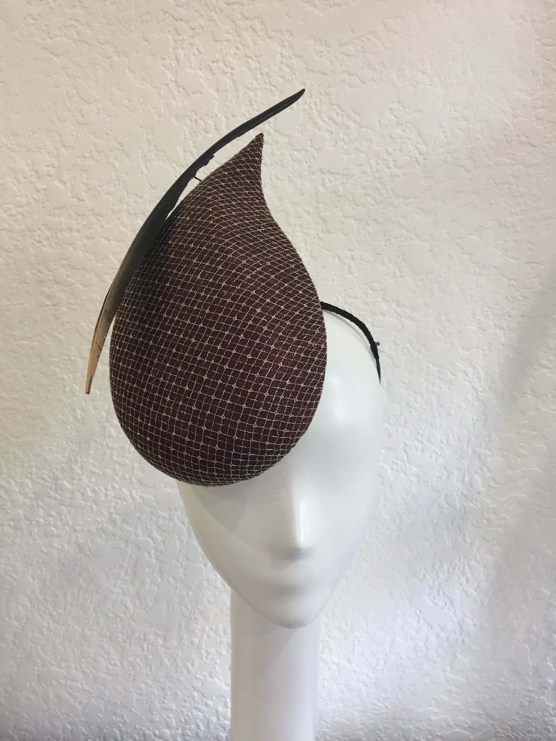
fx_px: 621
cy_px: 370
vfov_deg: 61.7
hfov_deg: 48.2
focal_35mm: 29
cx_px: 278
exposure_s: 1/33
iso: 50
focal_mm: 4.15
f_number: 2.2
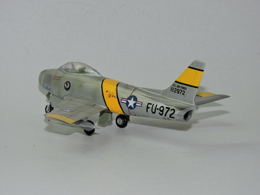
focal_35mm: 150
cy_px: 98
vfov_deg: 9.9
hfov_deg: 13.2
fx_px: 1127
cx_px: 130
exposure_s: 1/60
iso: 200
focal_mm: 26.9
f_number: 5.2
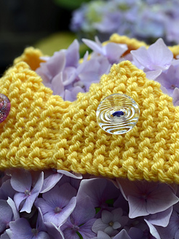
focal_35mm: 101
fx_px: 696
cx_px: 158
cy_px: 119
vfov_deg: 19.4
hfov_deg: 14.5
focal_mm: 46
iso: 100
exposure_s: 1/200
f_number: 8
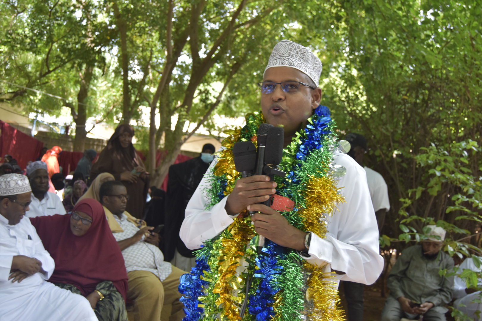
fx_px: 623
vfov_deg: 28.9
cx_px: 241
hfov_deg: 42.3
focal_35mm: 46
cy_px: 160
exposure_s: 1/125
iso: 400
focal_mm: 31
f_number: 5.6
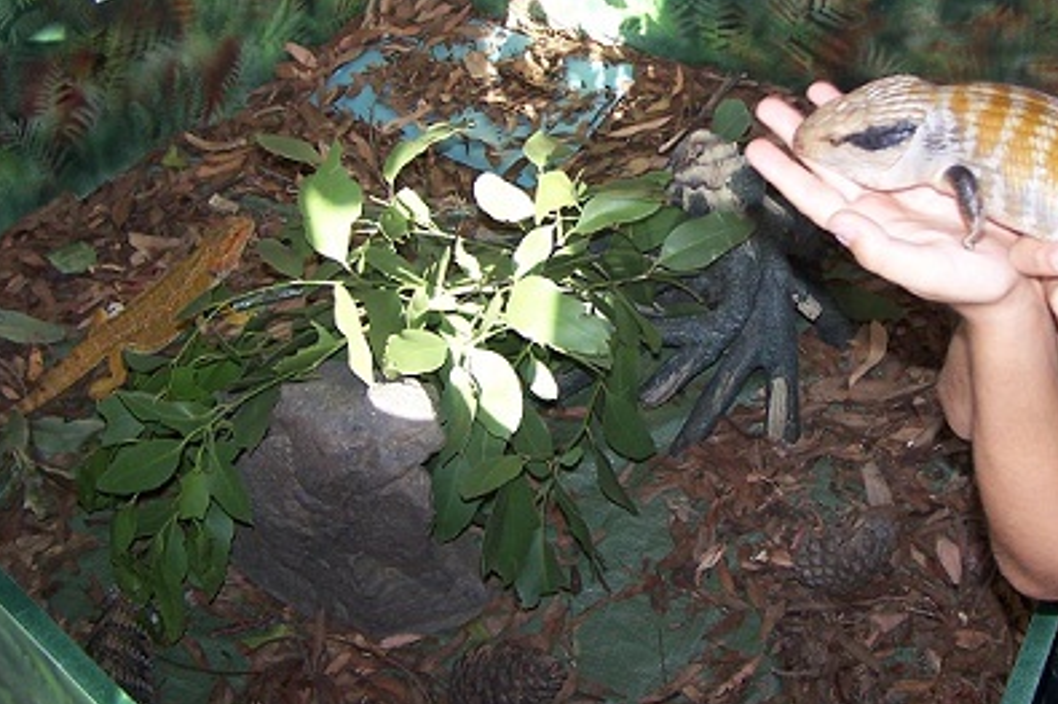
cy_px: 194
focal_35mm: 58
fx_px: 1704
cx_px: 745
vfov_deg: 23.2
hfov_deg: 34.0
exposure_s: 1/60
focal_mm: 6.3
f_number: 2.8
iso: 140
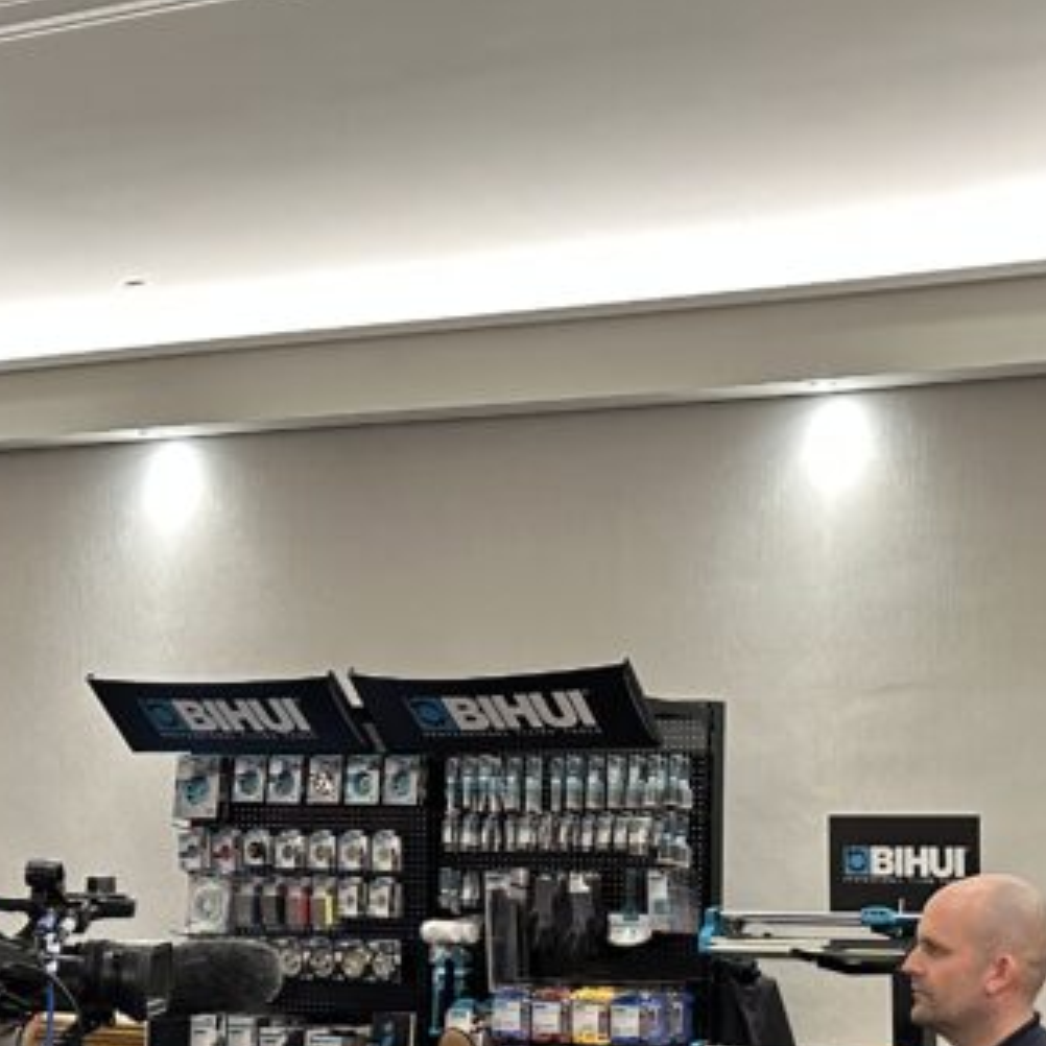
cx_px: 961
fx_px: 2222
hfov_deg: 25.6
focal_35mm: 65
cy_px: 886
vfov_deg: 25.9
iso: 250
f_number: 1.78
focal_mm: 6.86
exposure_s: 1/50
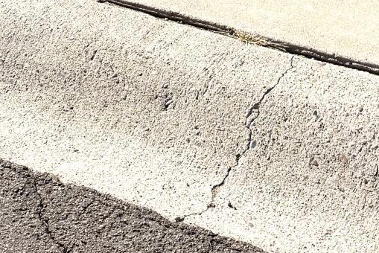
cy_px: -307
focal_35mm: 98
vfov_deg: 11.9
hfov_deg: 20.7
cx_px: 108
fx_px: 1032
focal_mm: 6.76
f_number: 1.78
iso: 80
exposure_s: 1/8130
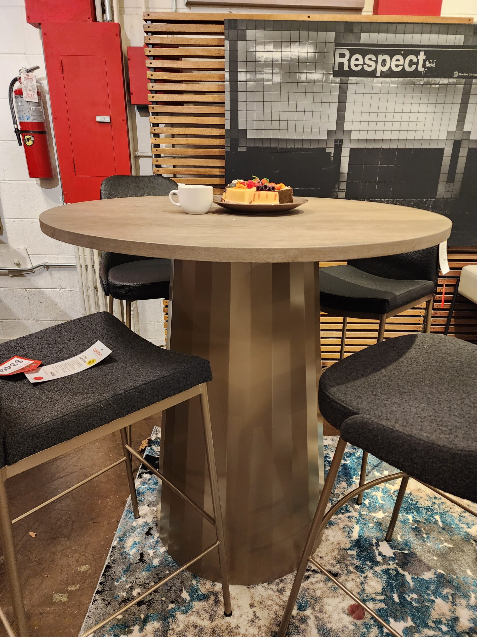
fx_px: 423
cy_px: 318
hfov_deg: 58.9
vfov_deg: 73.9
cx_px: 238
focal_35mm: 23
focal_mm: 6.4
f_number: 1.8
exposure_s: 1/120
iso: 640
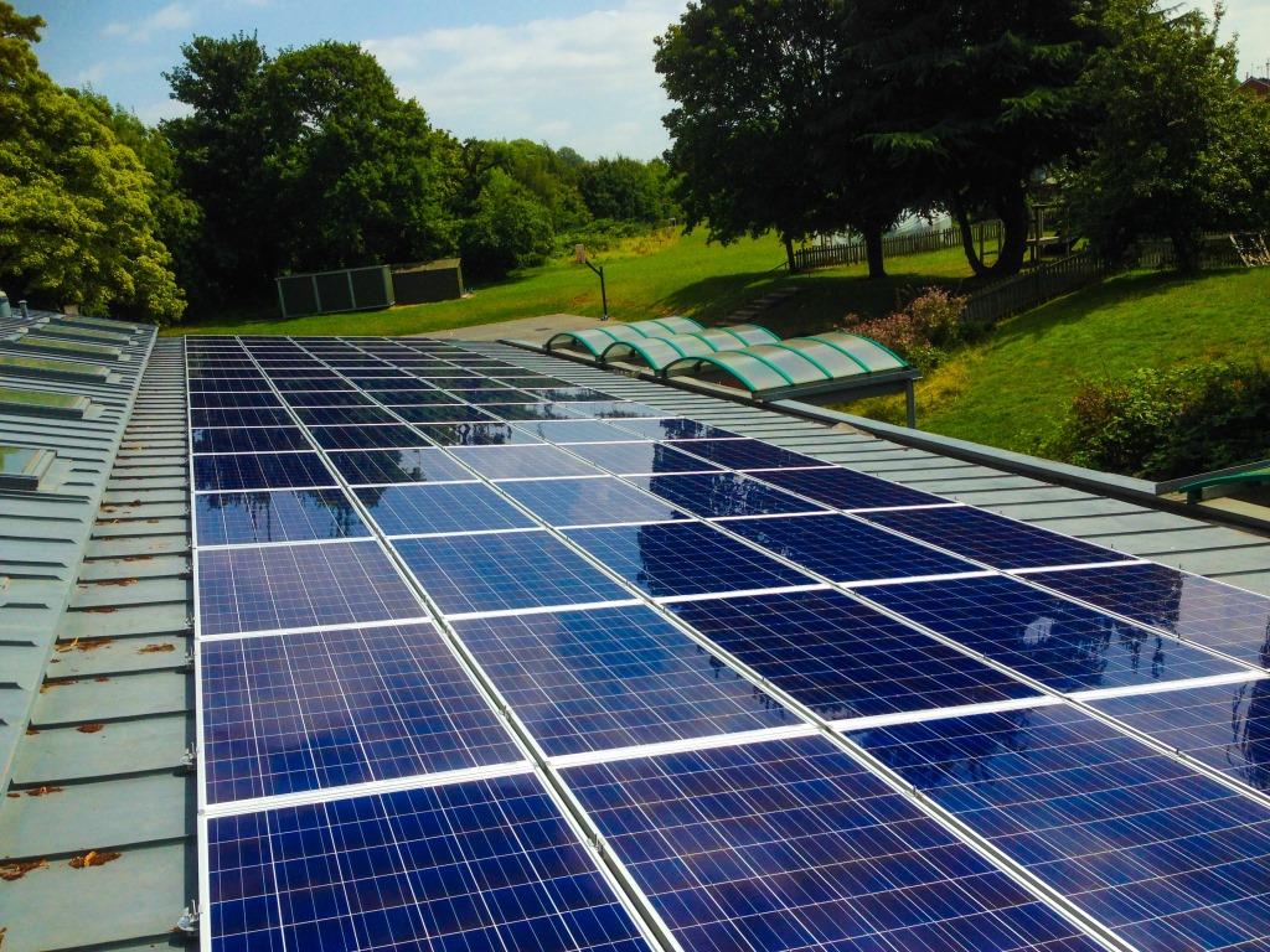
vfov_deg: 42.9
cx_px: 635
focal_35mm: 33
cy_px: 476
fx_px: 1211
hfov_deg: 55.4
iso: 50
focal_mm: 4.12
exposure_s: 1/2463
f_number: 2.4
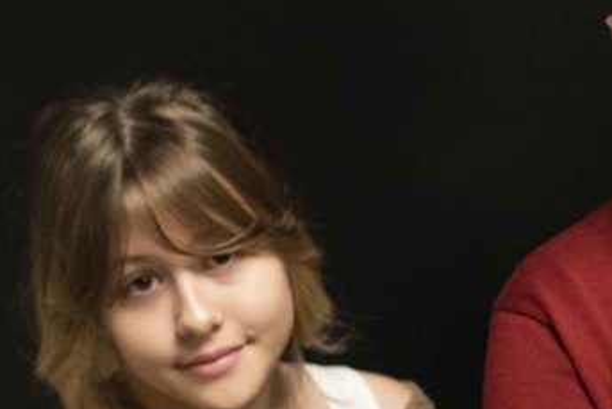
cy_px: 392
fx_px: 1735
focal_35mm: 102
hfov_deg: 18.5
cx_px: 819
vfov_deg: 13.3
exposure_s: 1/250
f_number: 5
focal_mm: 35
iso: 5600
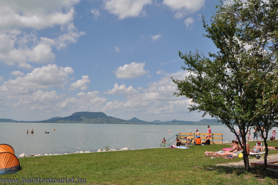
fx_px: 278
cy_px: 92
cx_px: 139
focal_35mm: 36
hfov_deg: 53.2
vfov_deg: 36.8
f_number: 13
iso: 250
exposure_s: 1/640
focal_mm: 24
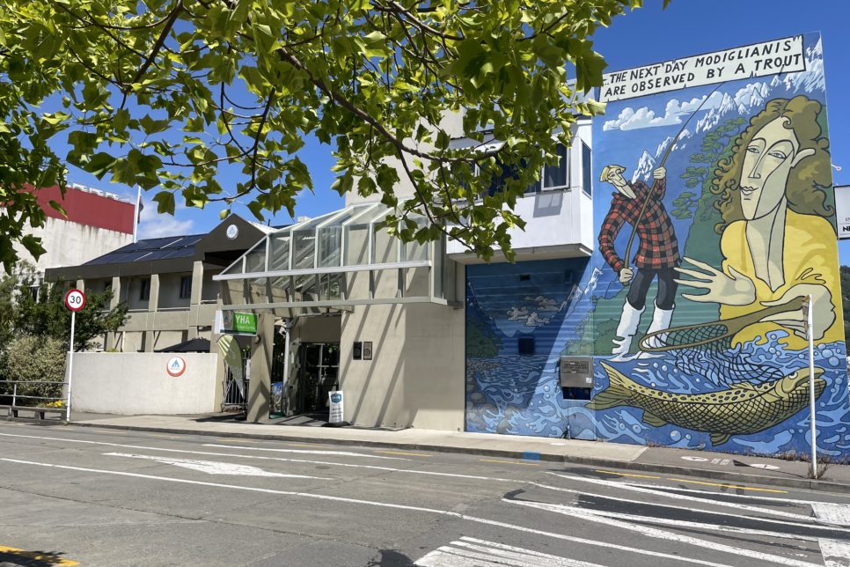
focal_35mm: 28
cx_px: 425
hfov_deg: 65.5
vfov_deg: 46.4
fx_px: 661
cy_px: 273
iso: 32
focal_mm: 4.2
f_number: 1.6
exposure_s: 1/4651
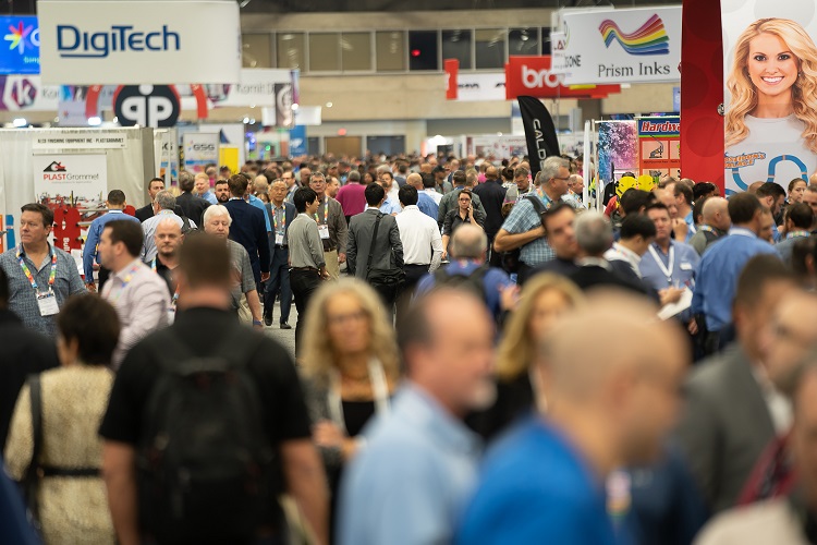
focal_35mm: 200
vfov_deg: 6.9
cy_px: 272
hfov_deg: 10.3
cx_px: 408
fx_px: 4539
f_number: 2.8
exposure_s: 1/100
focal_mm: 200
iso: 640
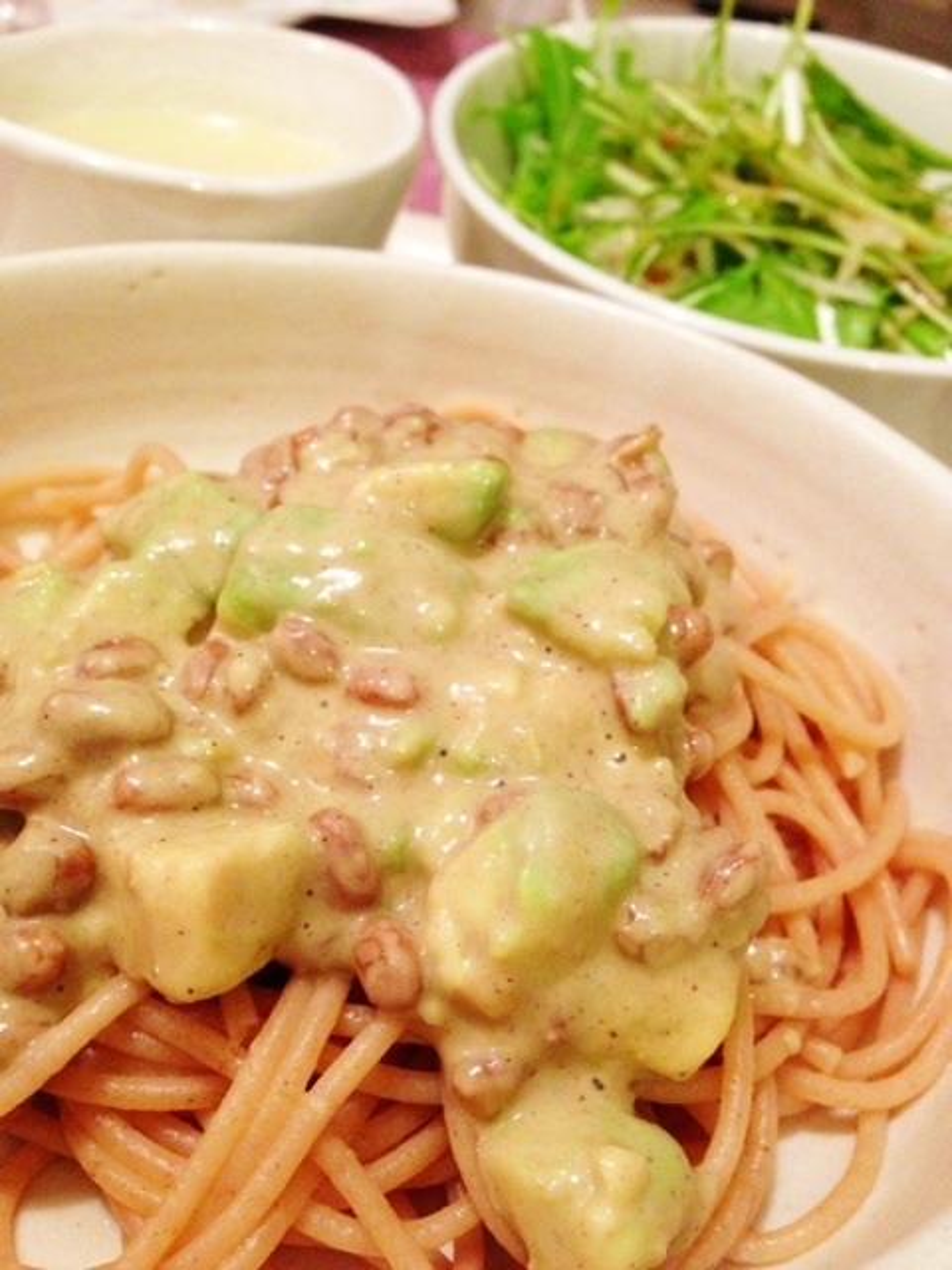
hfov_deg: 42.9
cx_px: 476
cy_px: 635
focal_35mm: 33
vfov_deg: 55.4
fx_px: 1210
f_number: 2.4
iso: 250
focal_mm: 4.13
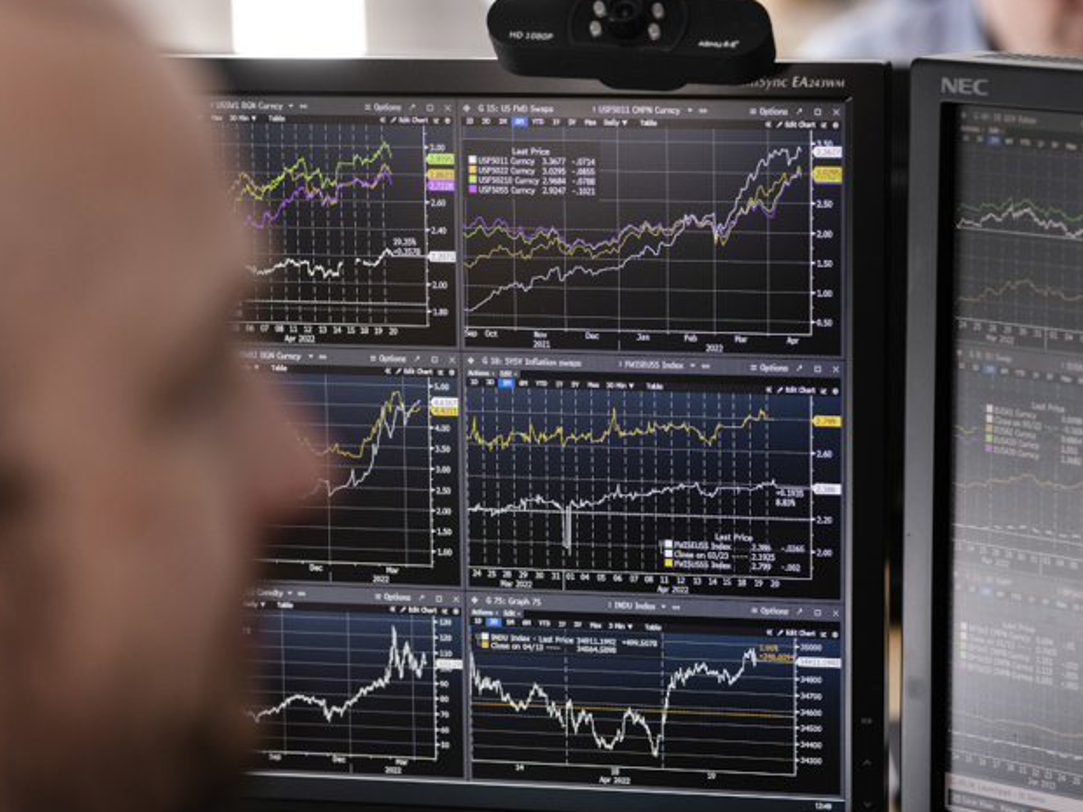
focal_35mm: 122
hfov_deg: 16.1
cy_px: 512
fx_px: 3817
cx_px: 645
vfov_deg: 12.1
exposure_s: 1/125
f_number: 2.8
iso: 400
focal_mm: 80
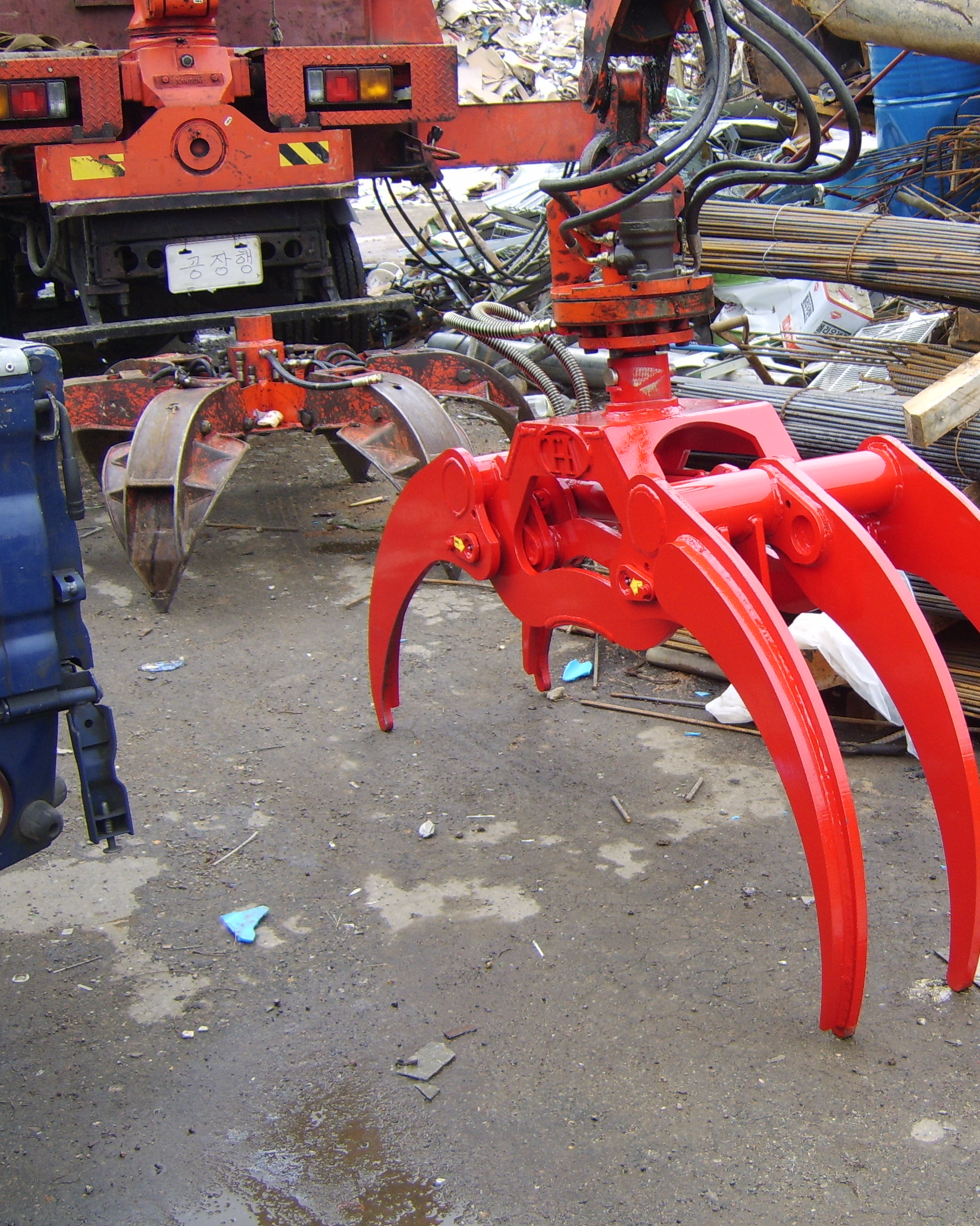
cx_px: 727
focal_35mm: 41
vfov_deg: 44.8
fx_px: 1486
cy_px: 604
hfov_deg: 35.7
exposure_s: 1/162
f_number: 2.7
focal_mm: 8.13
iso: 71
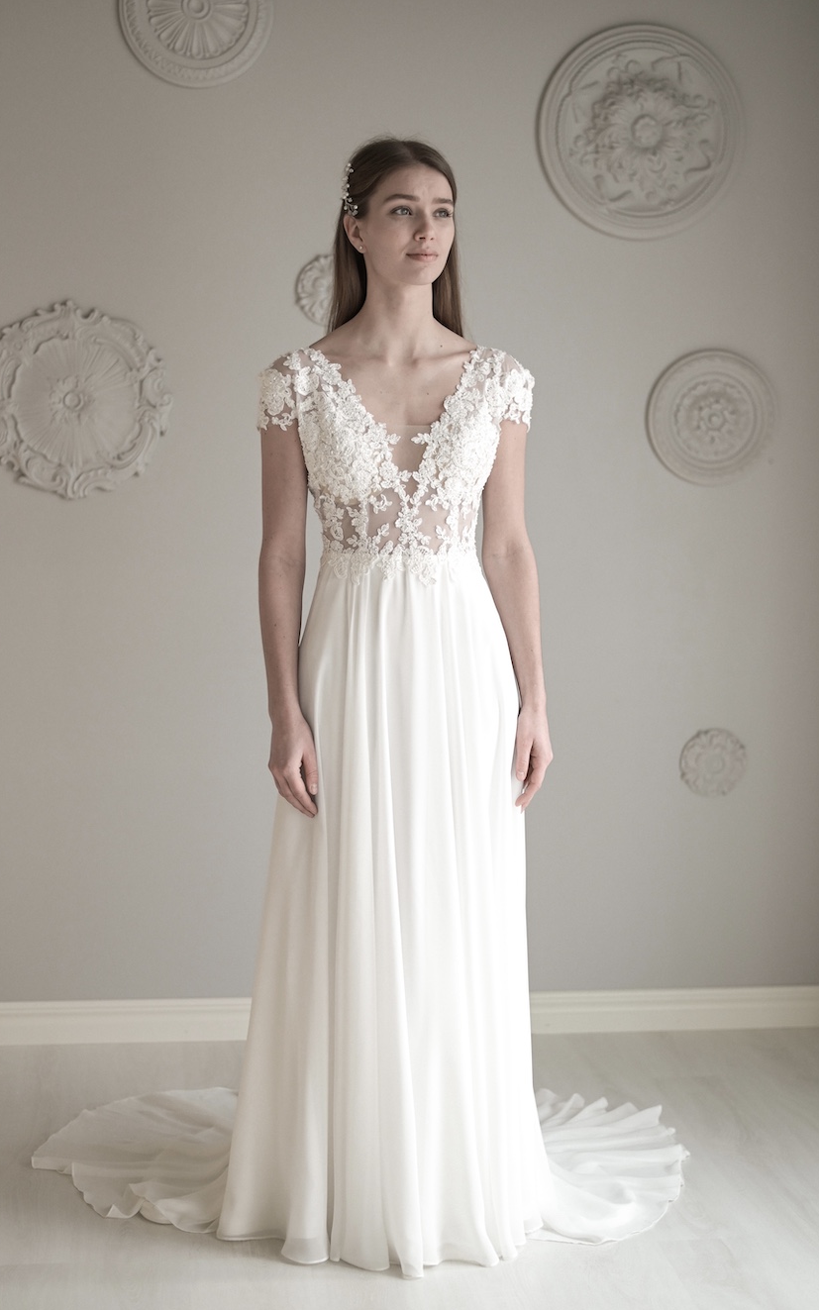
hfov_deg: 24.9
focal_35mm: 52
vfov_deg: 38.9
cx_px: 399
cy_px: 667
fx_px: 1857
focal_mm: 50
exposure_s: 1/640
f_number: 2.2
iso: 800
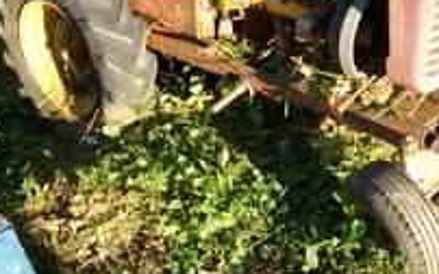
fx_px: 909
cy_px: 41
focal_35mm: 76
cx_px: 328
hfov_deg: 26.8
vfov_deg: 17.0
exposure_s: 1/200
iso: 64
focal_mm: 7.6
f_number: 3.1
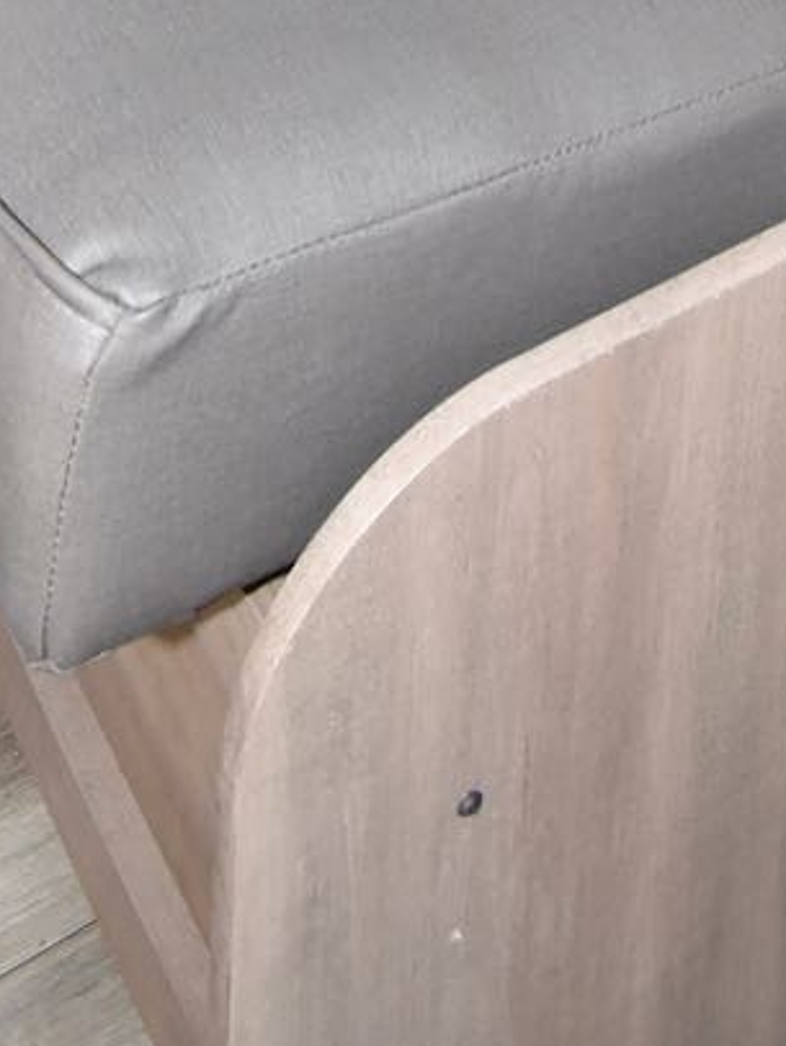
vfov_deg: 18.2
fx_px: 1936
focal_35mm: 64
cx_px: 580
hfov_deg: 22.8
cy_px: -1113
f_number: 5.6
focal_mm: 10
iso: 800
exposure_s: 1/125
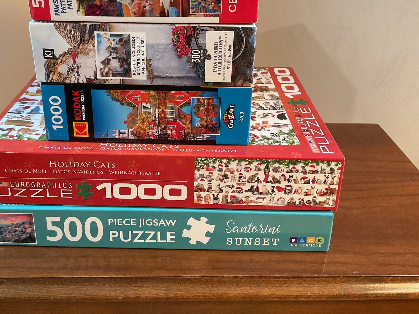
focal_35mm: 39
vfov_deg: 36.5
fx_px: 472
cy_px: 107
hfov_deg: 47.7
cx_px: 176
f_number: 1.8
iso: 200
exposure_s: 1/50
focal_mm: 3
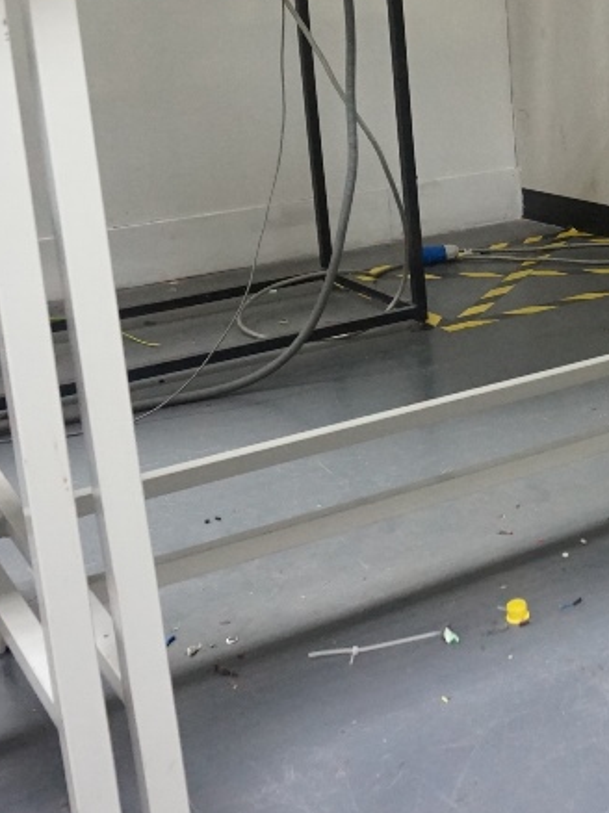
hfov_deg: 25.4
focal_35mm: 54
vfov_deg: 35.3
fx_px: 1268
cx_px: 633
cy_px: 279
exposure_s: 1/100
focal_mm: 16
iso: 3200
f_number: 3.5
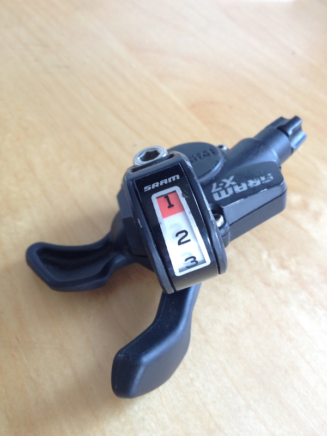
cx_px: 164
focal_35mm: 35
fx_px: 441
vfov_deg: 52.6
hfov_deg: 40.7
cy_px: 218
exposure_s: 1/20
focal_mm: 4.28
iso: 80
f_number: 2.4
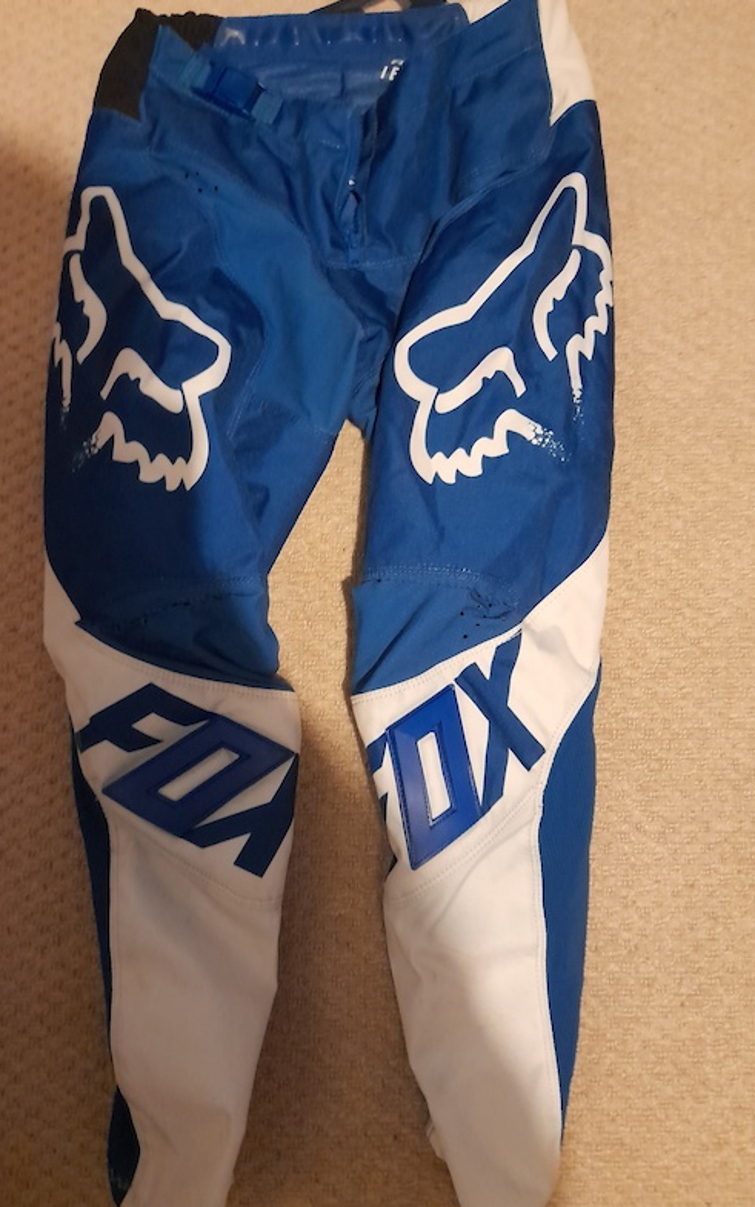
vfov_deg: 68.4
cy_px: 613
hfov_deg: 46.0
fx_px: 888
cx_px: 341
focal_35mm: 27
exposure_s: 1/20
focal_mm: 4.6
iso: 1000
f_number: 2
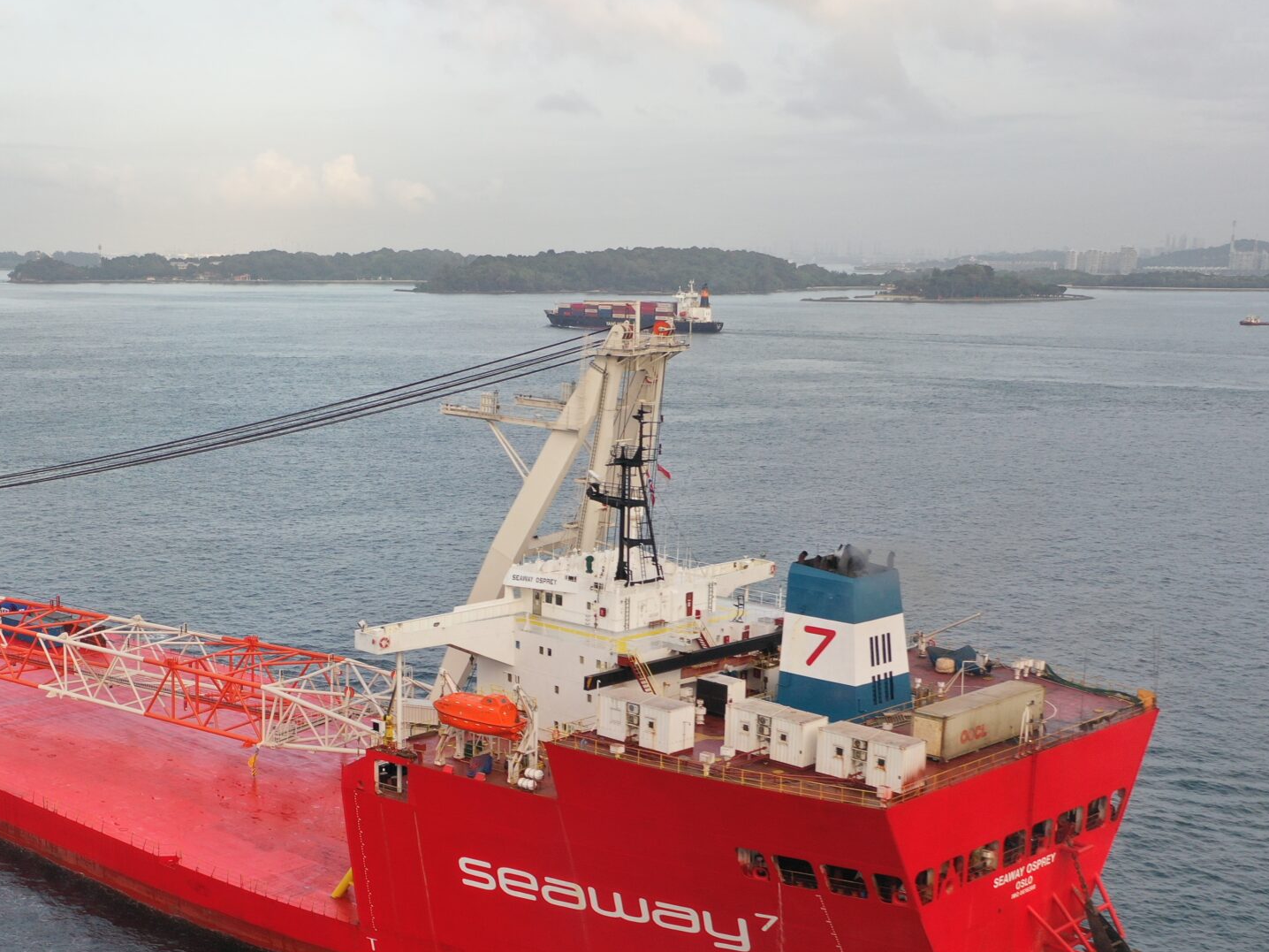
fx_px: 1760
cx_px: 509
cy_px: 695
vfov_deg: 29.9
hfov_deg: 39.5
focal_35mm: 48
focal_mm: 10.26
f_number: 3.2
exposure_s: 1/50
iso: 100
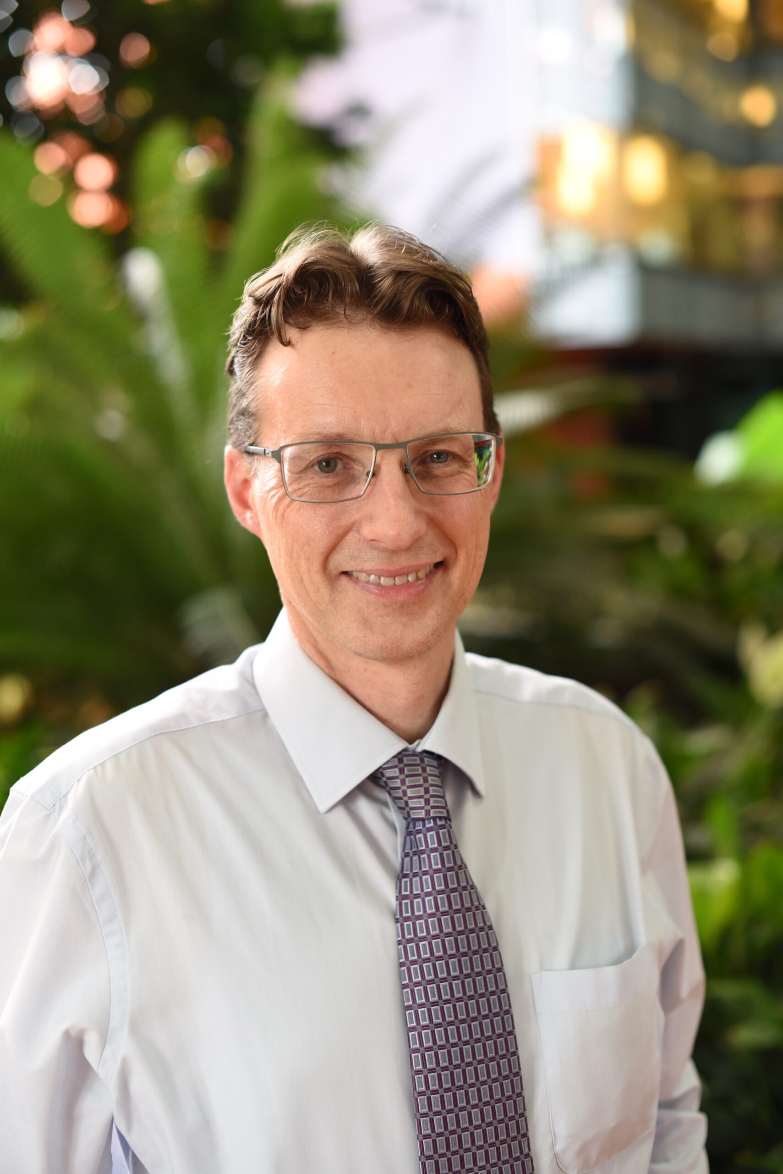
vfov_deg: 39.6
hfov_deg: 27.0
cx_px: 392
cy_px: 587
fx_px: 1630
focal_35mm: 50
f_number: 2.5
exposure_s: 1/200
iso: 500
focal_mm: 50
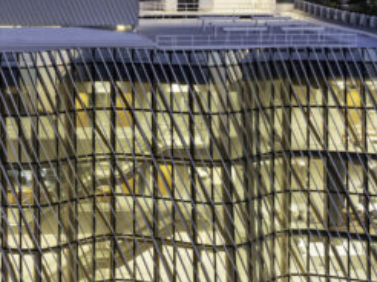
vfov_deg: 19.1
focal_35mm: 75
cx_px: 20
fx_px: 816
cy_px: 10
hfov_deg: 25.0
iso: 580
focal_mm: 12.29
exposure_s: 1/13
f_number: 4.5
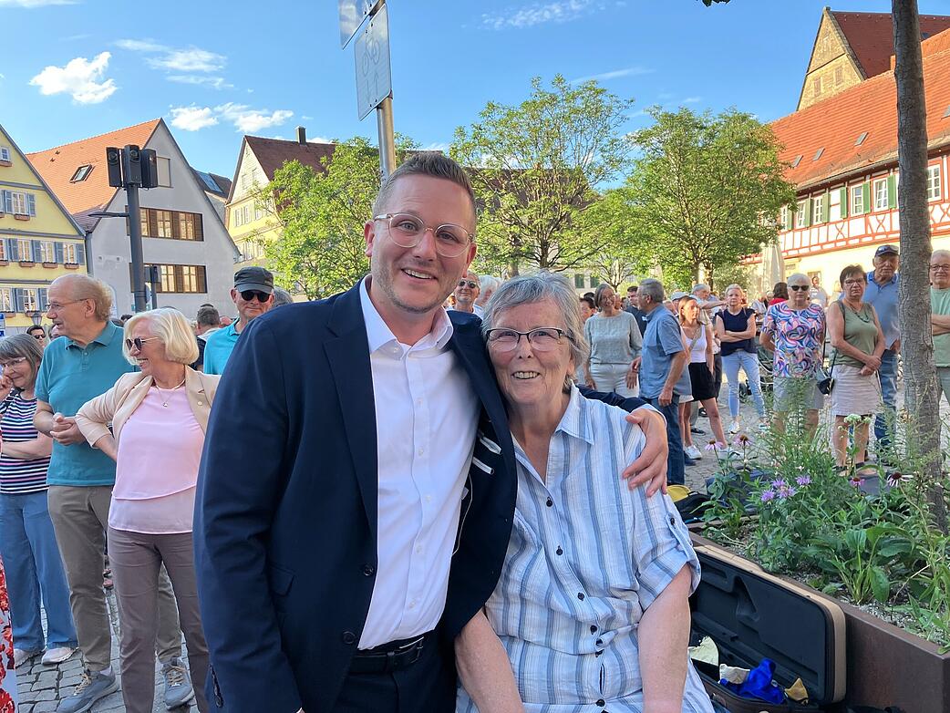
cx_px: 475
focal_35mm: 28
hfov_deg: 63.4
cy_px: 356
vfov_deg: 49.8
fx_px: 769
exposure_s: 1/250
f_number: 1.8
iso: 32
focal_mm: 3.99
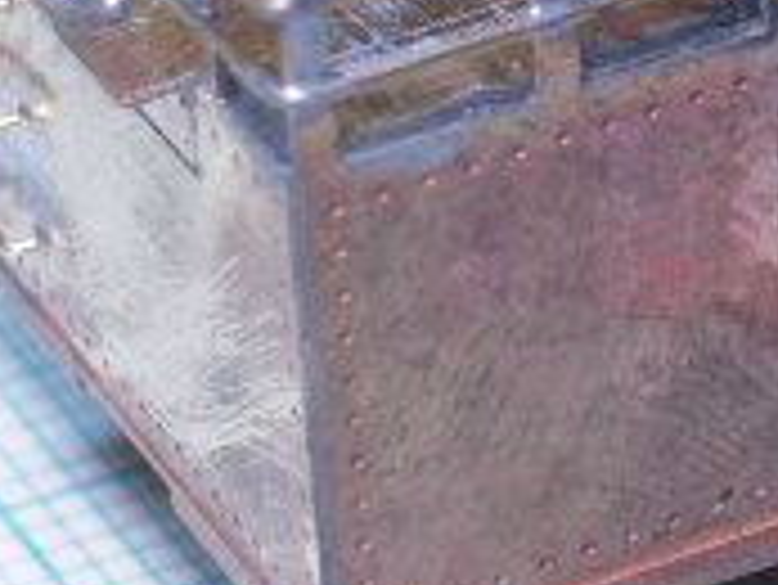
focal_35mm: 299
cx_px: 1070
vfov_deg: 5.0
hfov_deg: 6.6
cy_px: -68
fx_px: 6725
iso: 160
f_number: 4.7
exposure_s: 1/60
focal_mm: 14.5
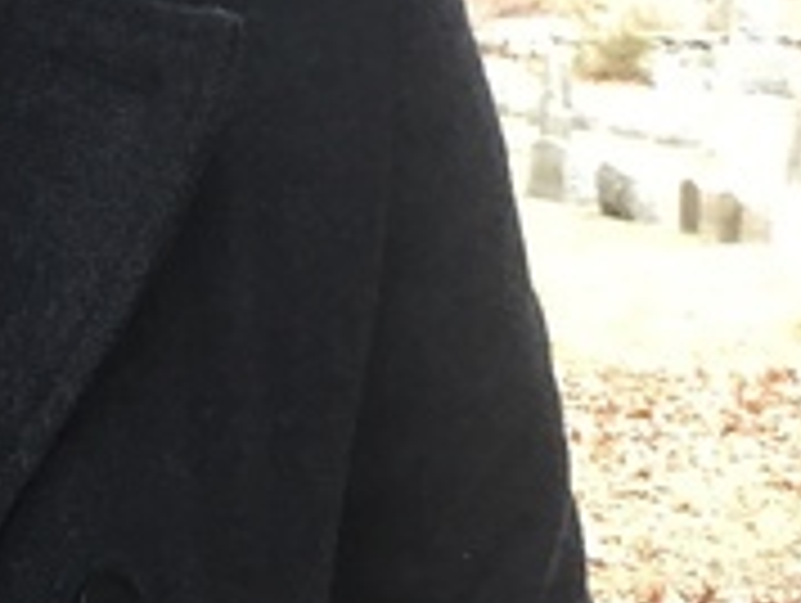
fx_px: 3522
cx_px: -338
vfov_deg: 9.8
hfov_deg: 12.4
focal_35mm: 152
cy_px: 394
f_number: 2.2
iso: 64
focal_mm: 4.15
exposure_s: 1/30
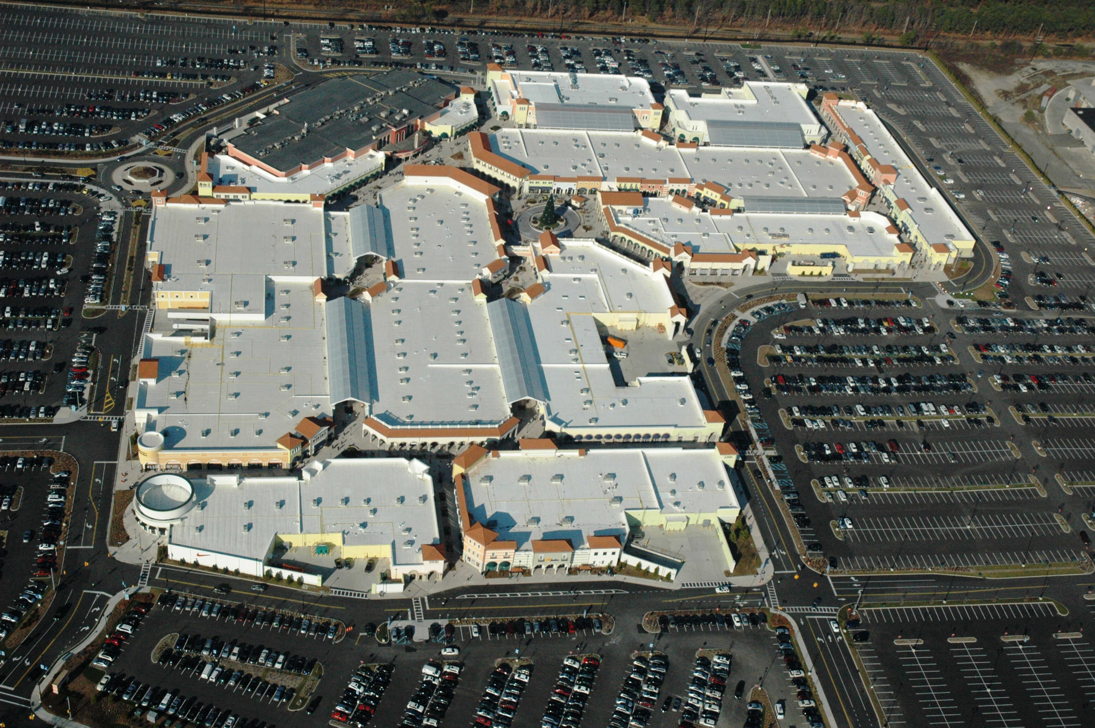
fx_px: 1322
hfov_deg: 45.0
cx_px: 548
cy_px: 364
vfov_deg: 30.8
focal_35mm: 44
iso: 800
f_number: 8
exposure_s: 1/3200
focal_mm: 29
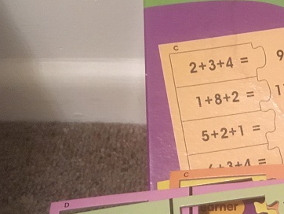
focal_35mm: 82
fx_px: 673
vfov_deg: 17.2
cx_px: 362
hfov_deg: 21.7
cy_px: 256
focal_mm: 4.15
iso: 400
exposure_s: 1/17
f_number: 2.2
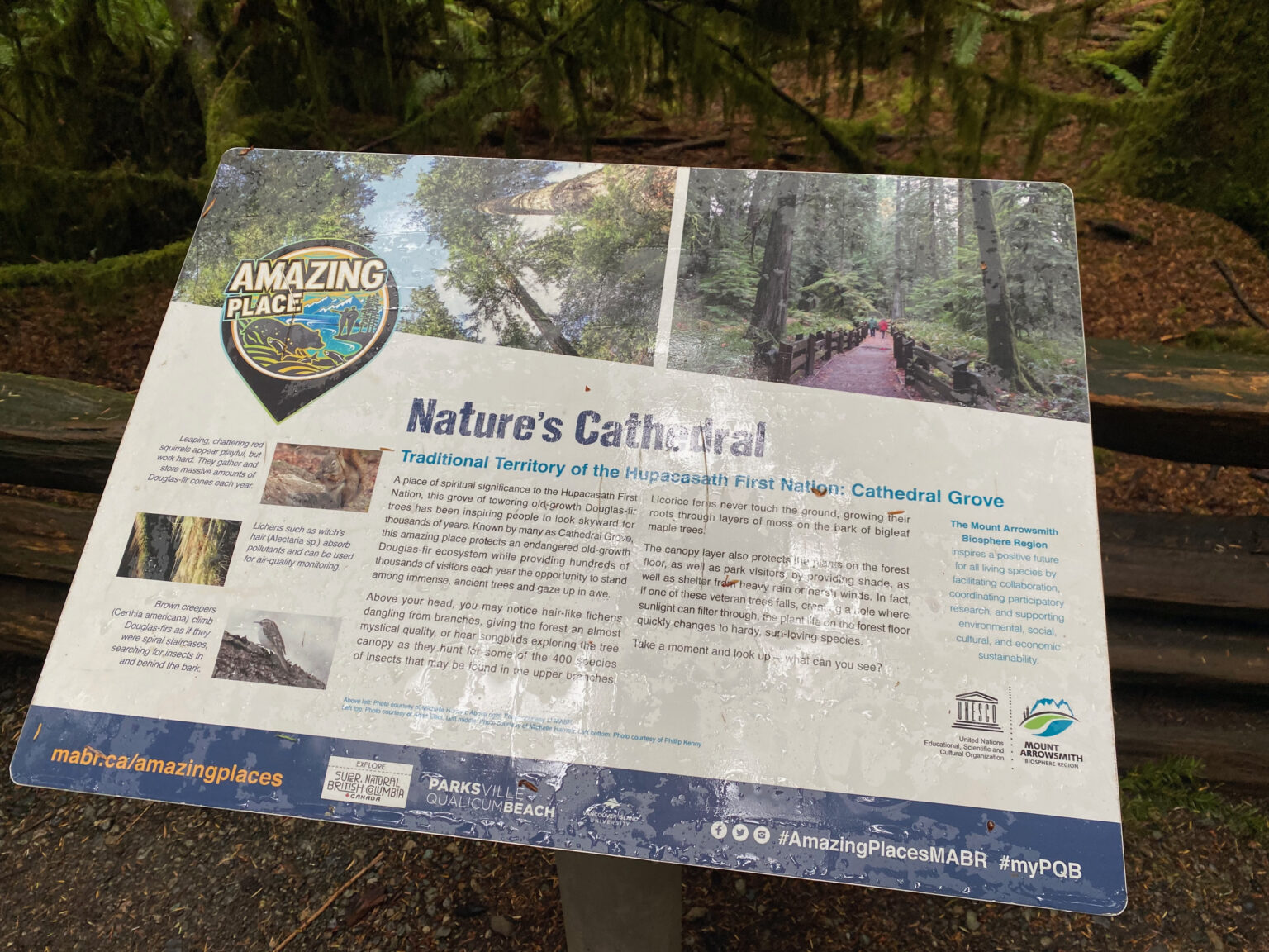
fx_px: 953
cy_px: 476
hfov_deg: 67.3
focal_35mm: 26
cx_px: 634
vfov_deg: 53.1
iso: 100
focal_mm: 4.25
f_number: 1.8
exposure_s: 1/121
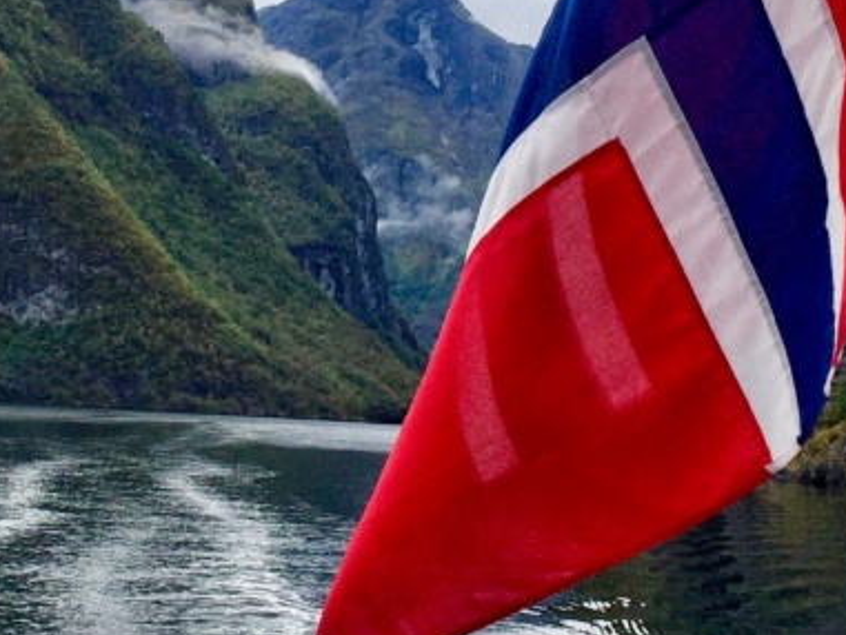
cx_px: 240
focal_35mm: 78
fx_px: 1907
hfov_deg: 24.8
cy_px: 220
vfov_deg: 18.9
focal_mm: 4.15
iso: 32
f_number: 2.2
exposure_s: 1/1412
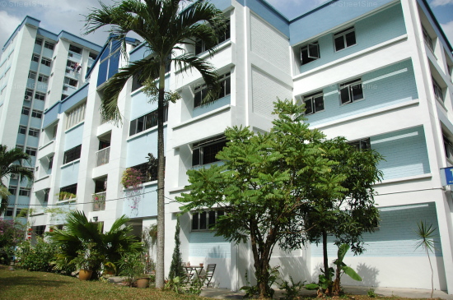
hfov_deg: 67.5
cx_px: 226
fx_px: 339
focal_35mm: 27
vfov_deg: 47.8
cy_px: 150
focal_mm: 18
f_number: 4
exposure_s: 1/6400
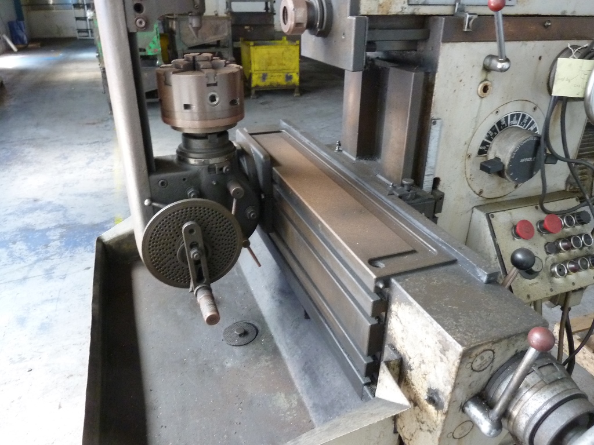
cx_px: 297
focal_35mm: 25
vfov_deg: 54.9
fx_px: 429
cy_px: 222
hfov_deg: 69.4
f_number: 3.3
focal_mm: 4.1
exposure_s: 1/15
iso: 400
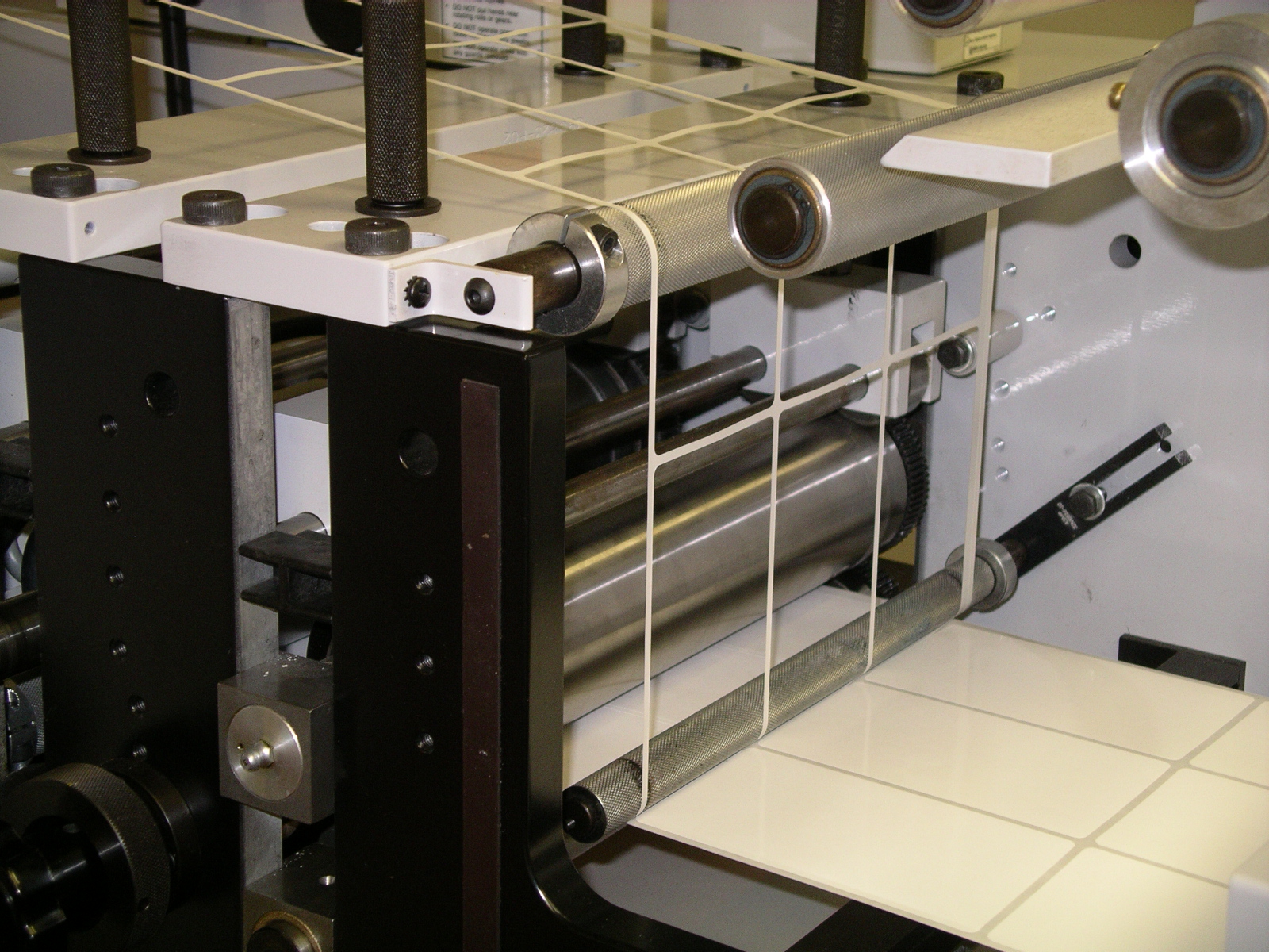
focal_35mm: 72
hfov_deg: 27.0
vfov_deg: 20.4
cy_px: 476
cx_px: 634
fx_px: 2639
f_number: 3.5
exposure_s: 1/54
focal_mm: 14.9
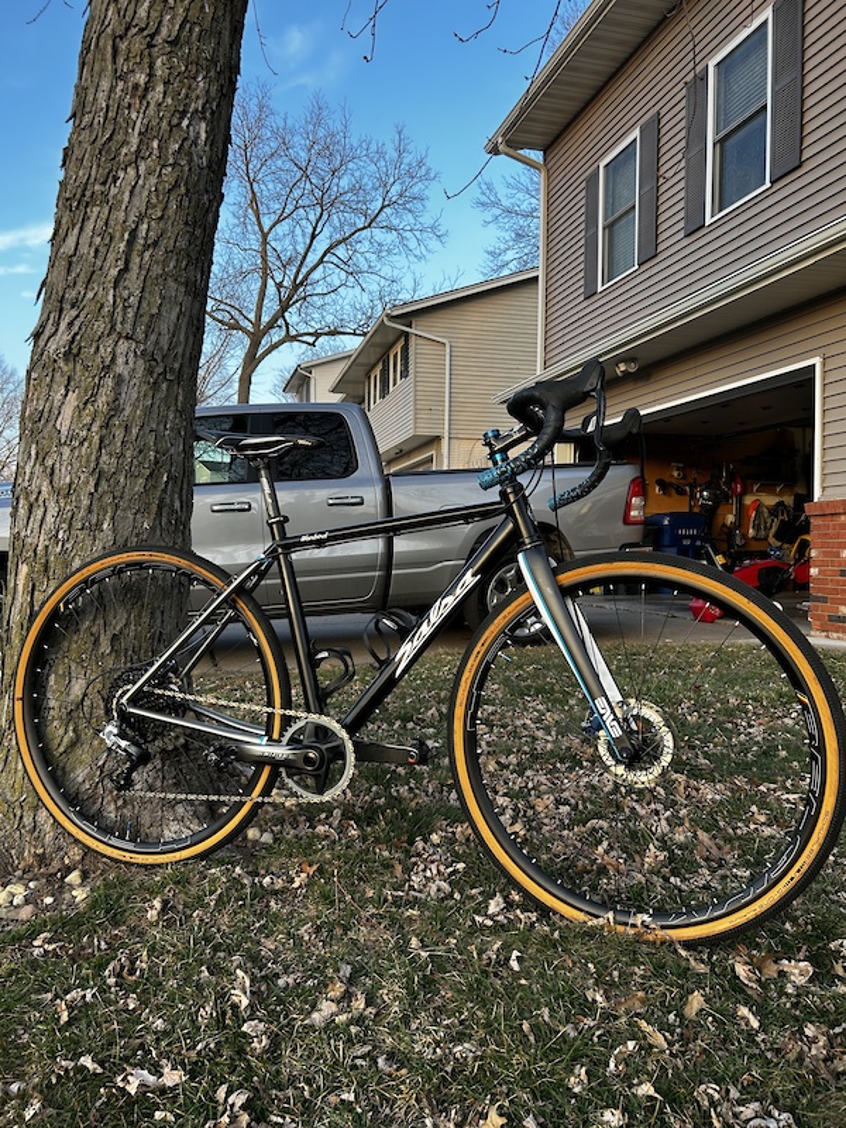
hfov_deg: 53.1
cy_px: 564
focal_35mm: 26
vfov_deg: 67.3
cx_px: 423
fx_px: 847
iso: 40
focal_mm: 5.7
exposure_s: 1/121
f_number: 1.5
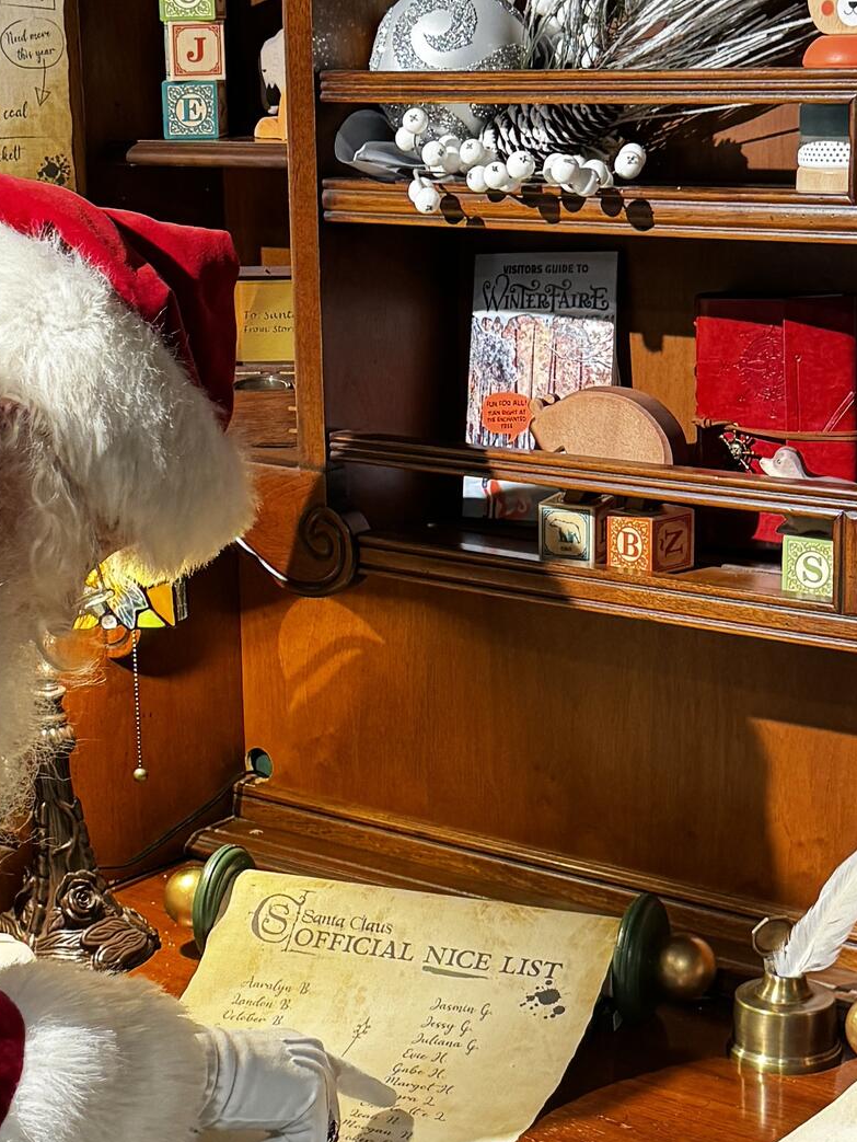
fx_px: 1518
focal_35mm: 46
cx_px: 121
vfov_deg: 38.4
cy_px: 1024
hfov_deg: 30.4
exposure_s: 1/60
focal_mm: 6.86
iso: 400
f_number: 1.78
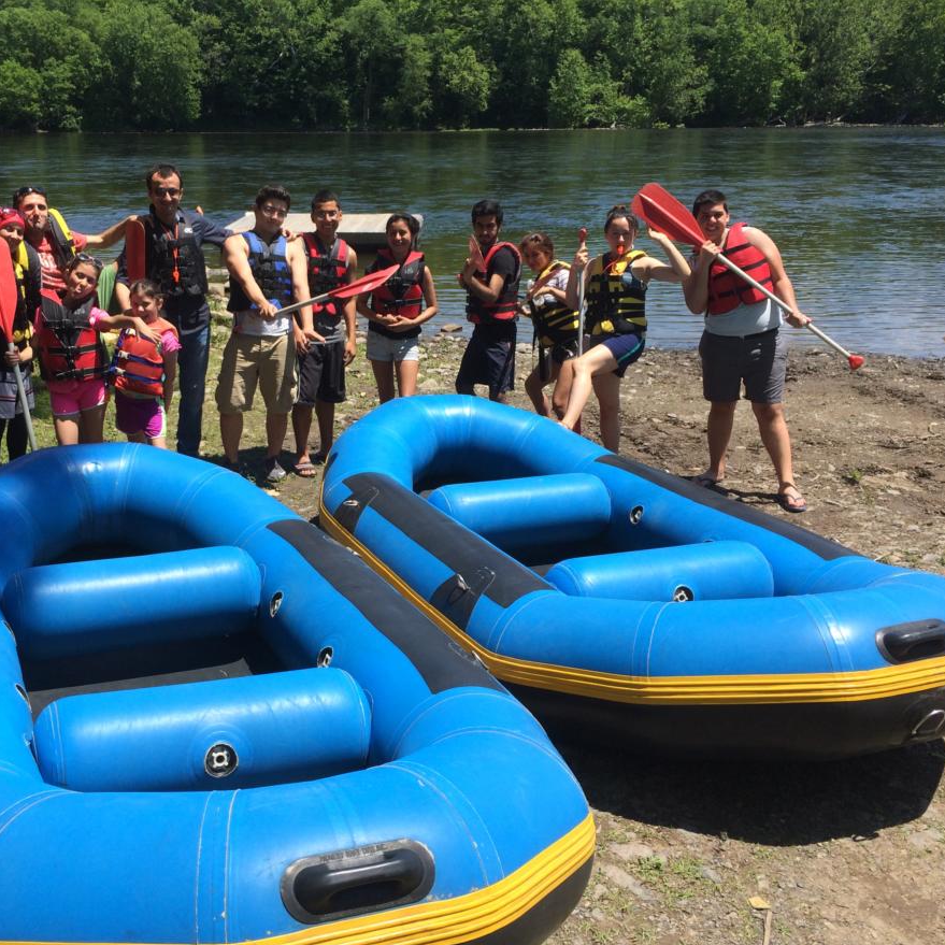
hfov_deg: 46.9
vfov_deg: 47.2
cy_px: 483
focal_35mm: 35
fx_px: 1081
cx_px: 368
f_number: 2.2
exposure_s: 1/1642
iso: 32
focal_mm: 4.15
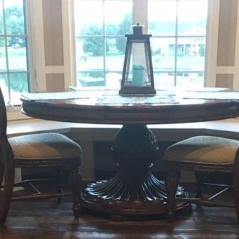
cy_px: 262
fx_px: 601
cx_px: 120
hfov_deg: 22.5
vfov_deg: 21.3
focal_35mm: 77
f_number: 2.2
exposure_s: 1/30
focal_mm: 4.15
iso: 160
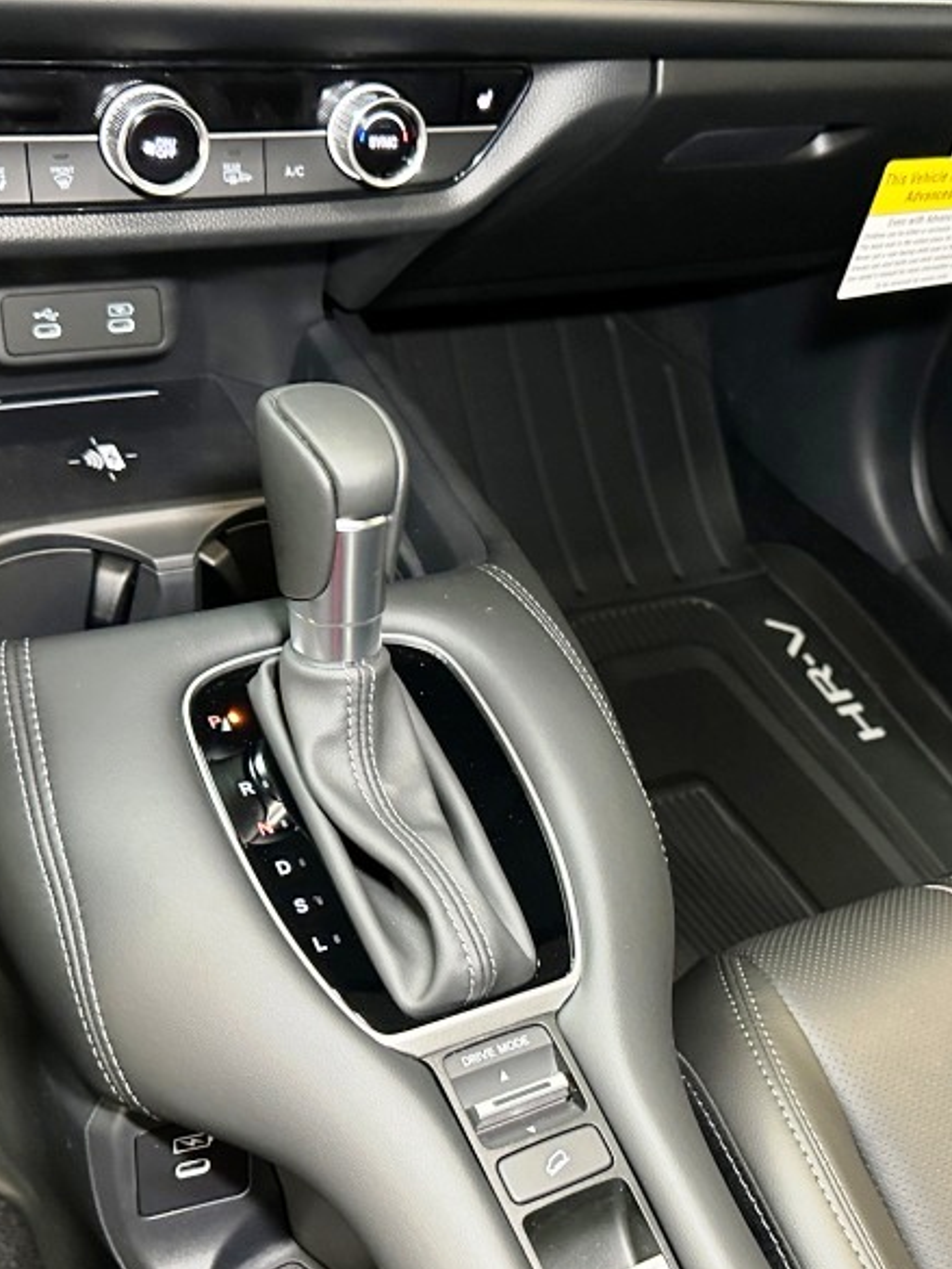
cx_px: 609
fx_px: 1540
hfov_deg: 34.1
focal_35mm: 42
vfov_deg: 44.6
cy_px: 740
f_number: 1.78
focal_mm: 6.86
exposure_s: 1/30
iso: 800
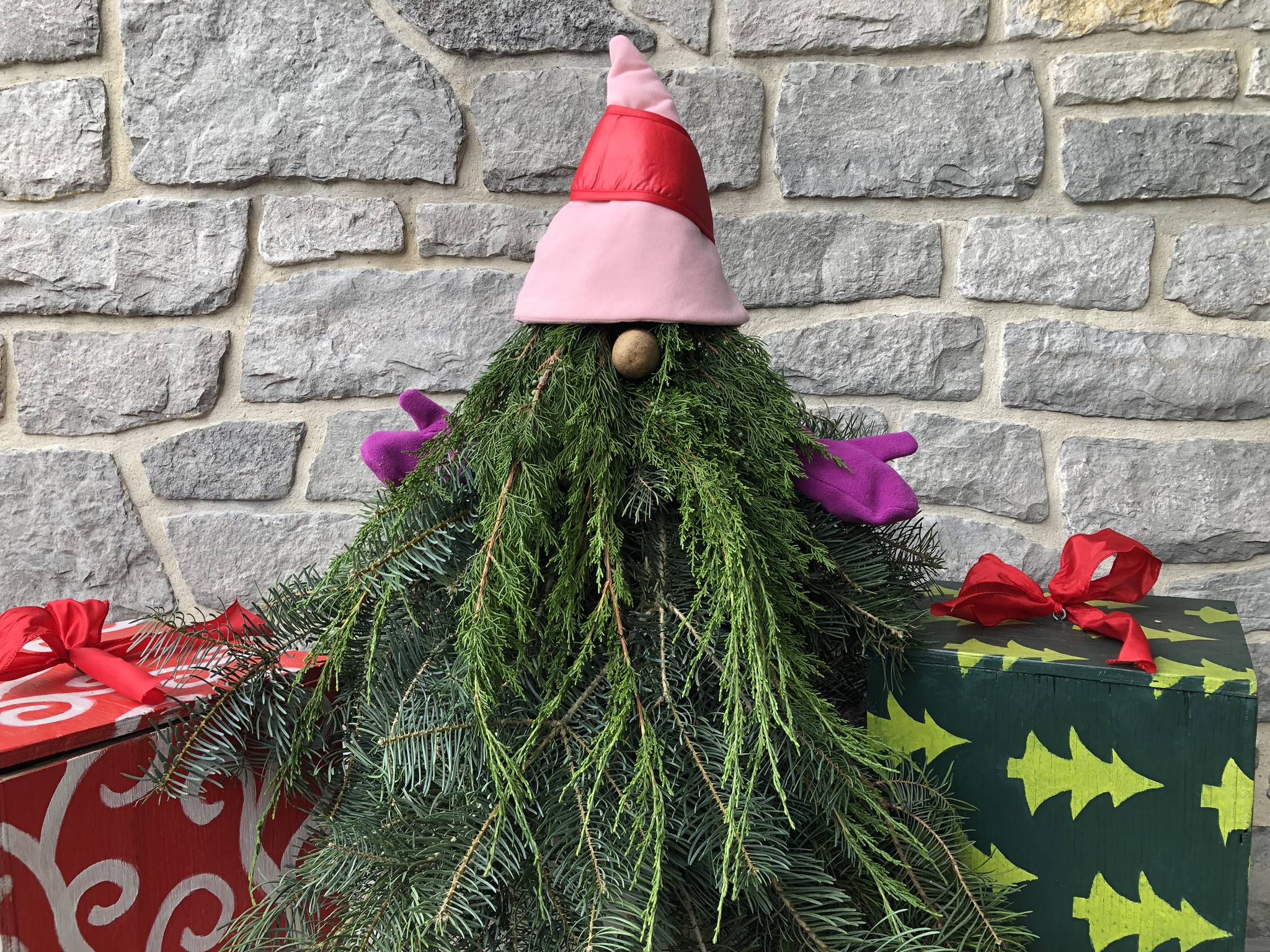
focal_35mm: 28
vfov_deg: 49.7
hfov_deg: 63.4
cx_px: 635
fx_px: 1027
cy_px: 476
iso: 20
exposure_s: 1/124
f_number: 1.8
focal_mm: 3.99
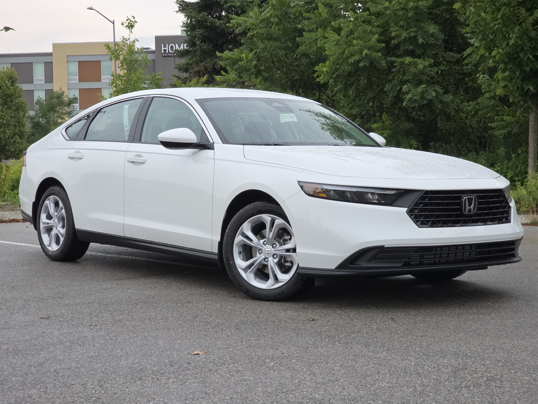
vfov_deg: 21.3
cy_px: 202
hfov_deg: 28.2
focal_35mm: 69
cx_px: 269
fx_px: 1072
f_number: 2.4
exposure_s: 1/726
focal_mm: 7.9
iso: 50
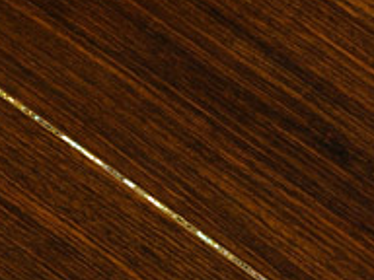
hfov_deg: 7.5
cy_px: 222
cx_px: 37
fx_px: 2852
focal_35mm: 264
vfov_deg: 5.6
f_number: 19
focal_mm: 53
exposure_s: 1.5
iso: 400
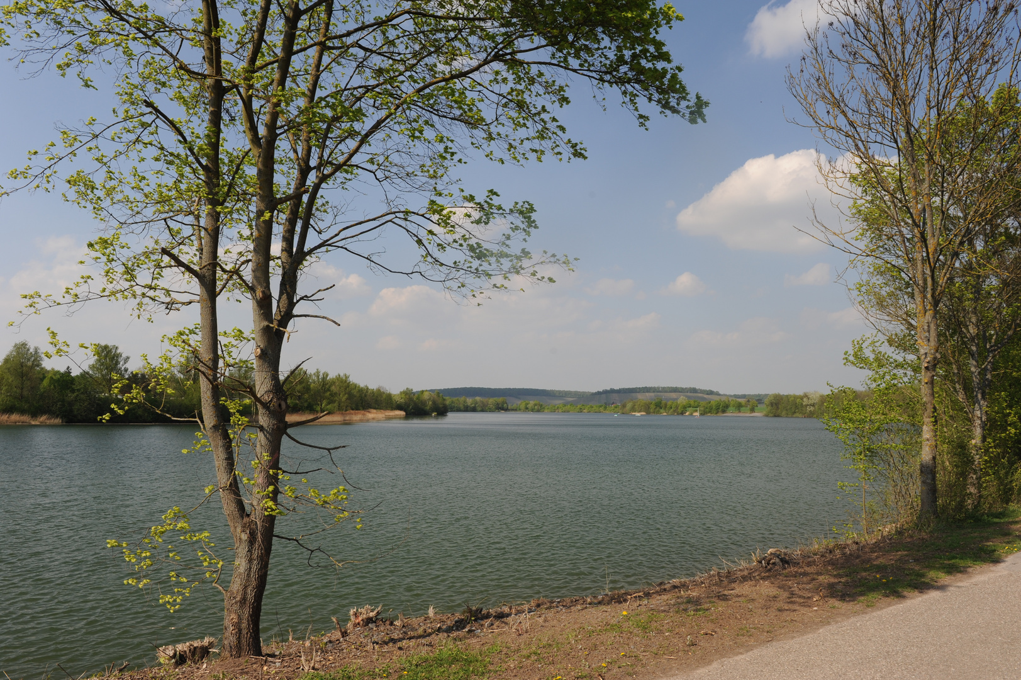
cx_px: 510
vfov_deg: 49.5
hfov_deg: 69.4
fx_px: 737
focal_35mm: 26
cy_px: 340
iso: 200
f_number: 11
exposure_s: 1/125
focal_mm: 26
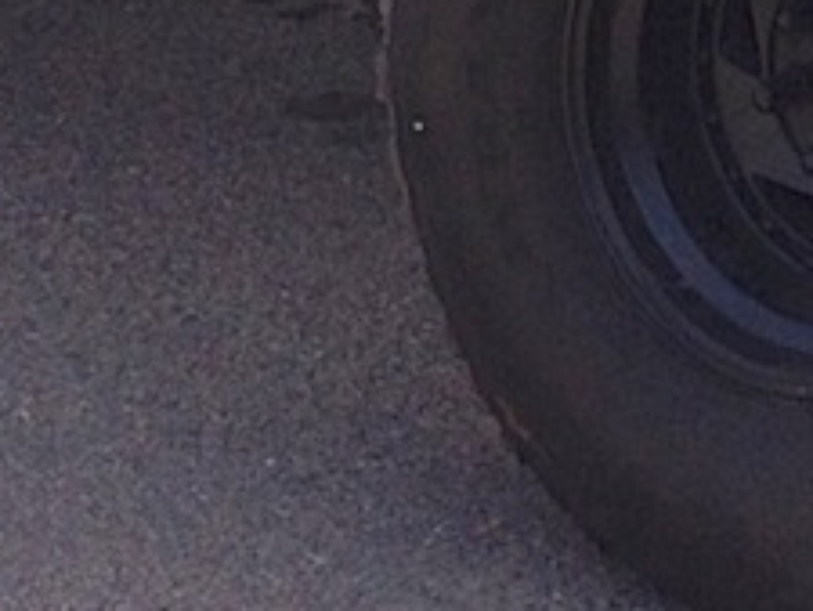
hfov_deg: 9.8
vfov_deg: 7.1
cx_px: 929
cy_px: -832
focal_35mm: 199
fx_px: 4676
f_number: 2.4
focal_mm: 4.28
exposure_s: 1/606
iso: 50
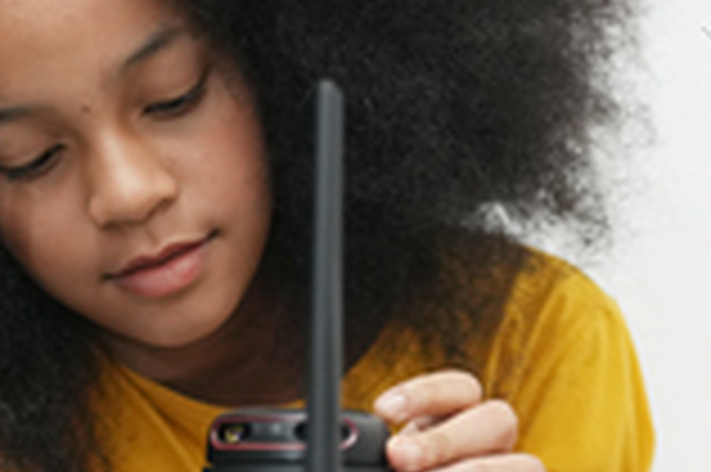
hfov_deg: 11.0
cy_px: 519
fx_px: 3689
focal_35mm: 187
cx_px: 292
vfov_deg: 7.3
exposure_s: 1/285
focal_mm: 50
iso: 1000
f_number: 2
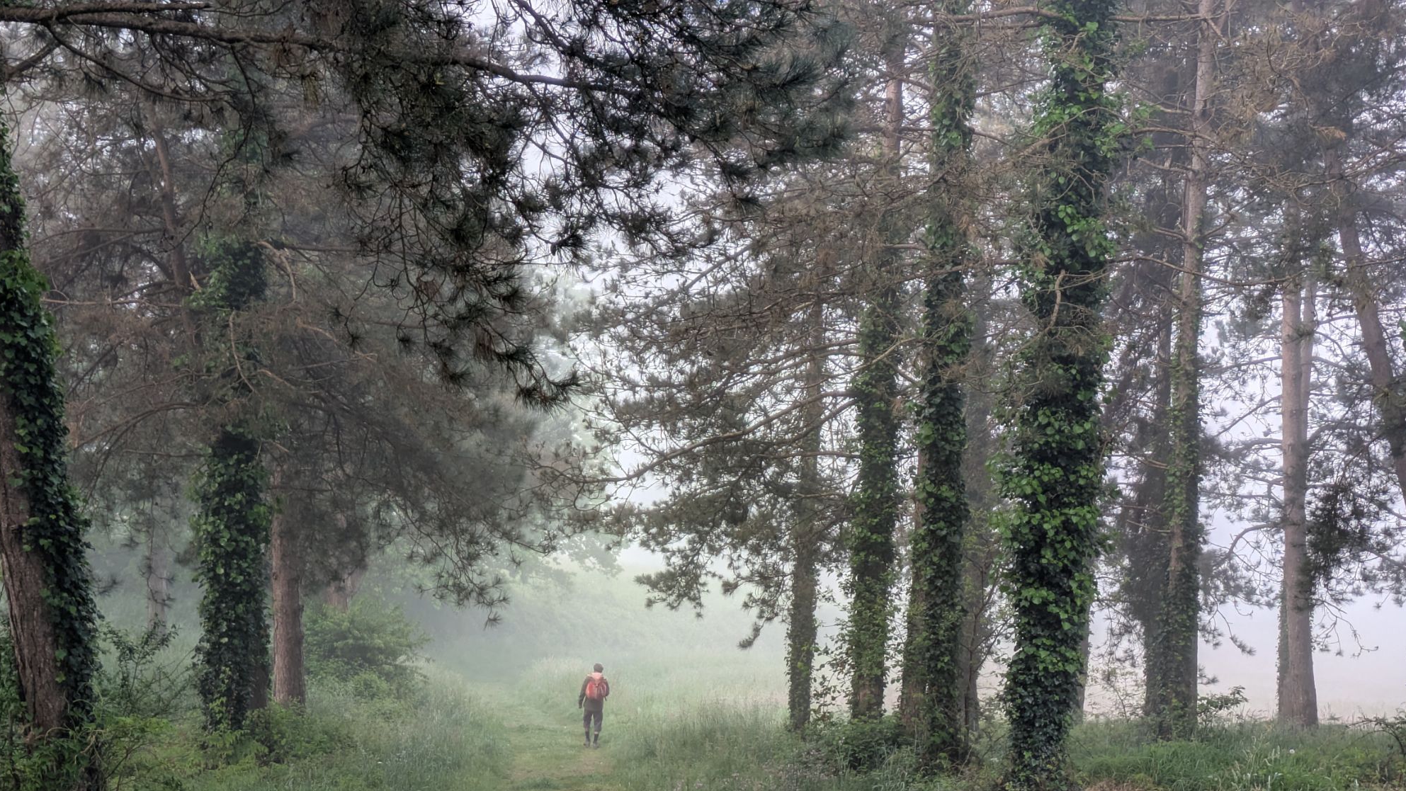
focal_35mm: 56
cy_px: 531
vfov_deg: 21.4
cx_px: 702
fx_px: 2088
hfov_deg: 37.2
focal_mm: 5.43
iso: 45
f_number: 1.89
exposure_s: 1/345
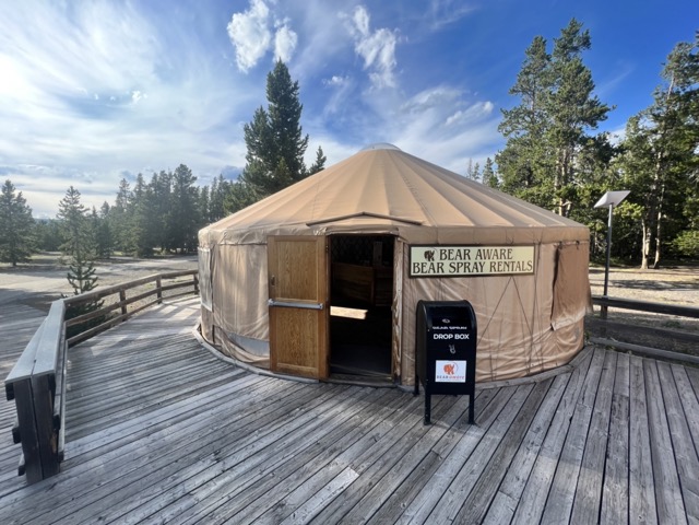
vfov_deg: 89.9
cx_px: 350
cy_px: 262
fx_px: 263
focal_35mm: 13
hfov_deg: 106.2
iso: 32
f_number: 1.8
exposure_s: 1/694
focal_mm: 1.57
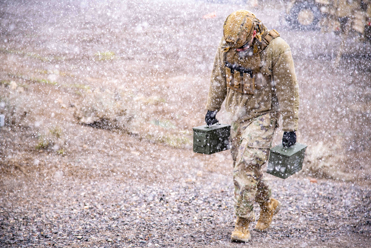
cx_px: 186
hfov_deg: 17.1
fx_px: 1237
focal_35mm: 120
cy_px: 124
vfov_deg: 11.4
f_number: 4
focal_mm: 120
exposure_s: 1/640
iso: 100
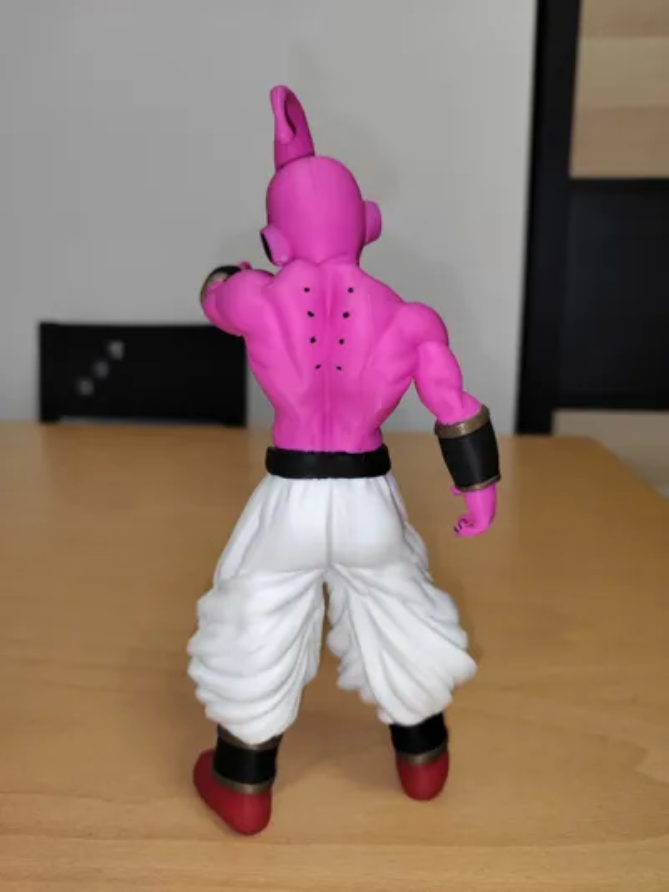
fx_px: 1056
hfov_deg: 35.1
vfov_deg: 45.8
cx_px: 334
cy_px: 446
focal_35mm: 41
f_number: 1.88
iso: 224
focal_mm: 5.59
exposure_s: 1/100
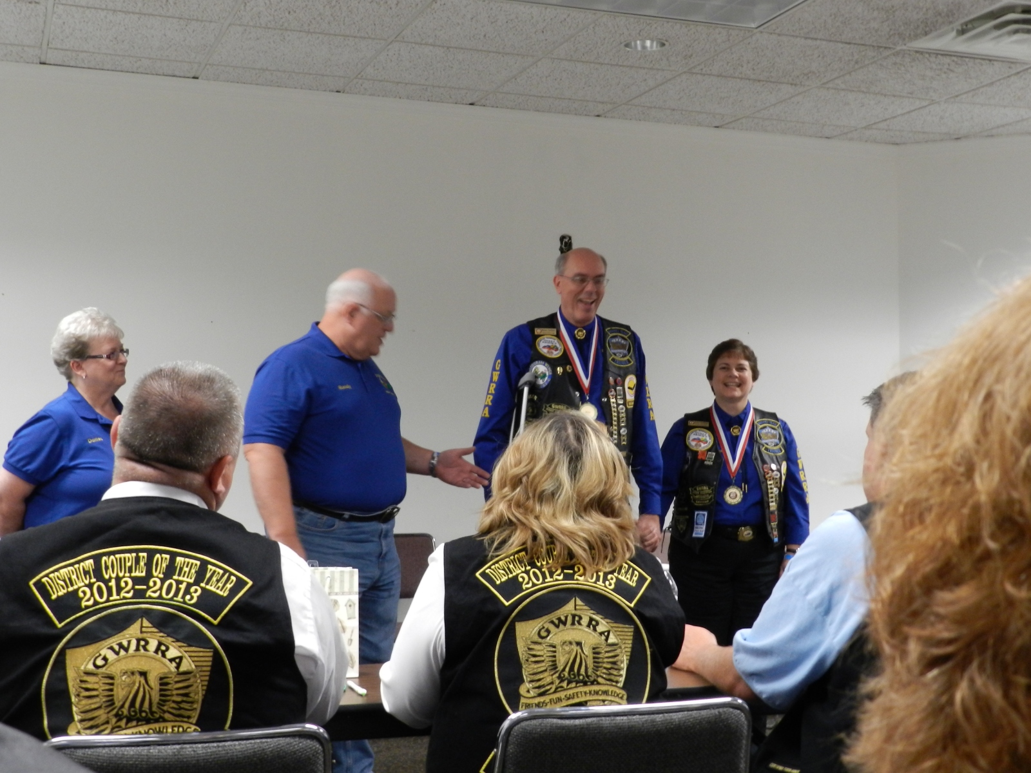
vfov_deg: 31.5
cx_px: 516
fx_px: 1370
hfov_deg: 41.2
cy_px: 386
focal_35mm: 46
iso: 400
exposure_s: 1/10
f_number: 4.2
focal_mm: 8.1
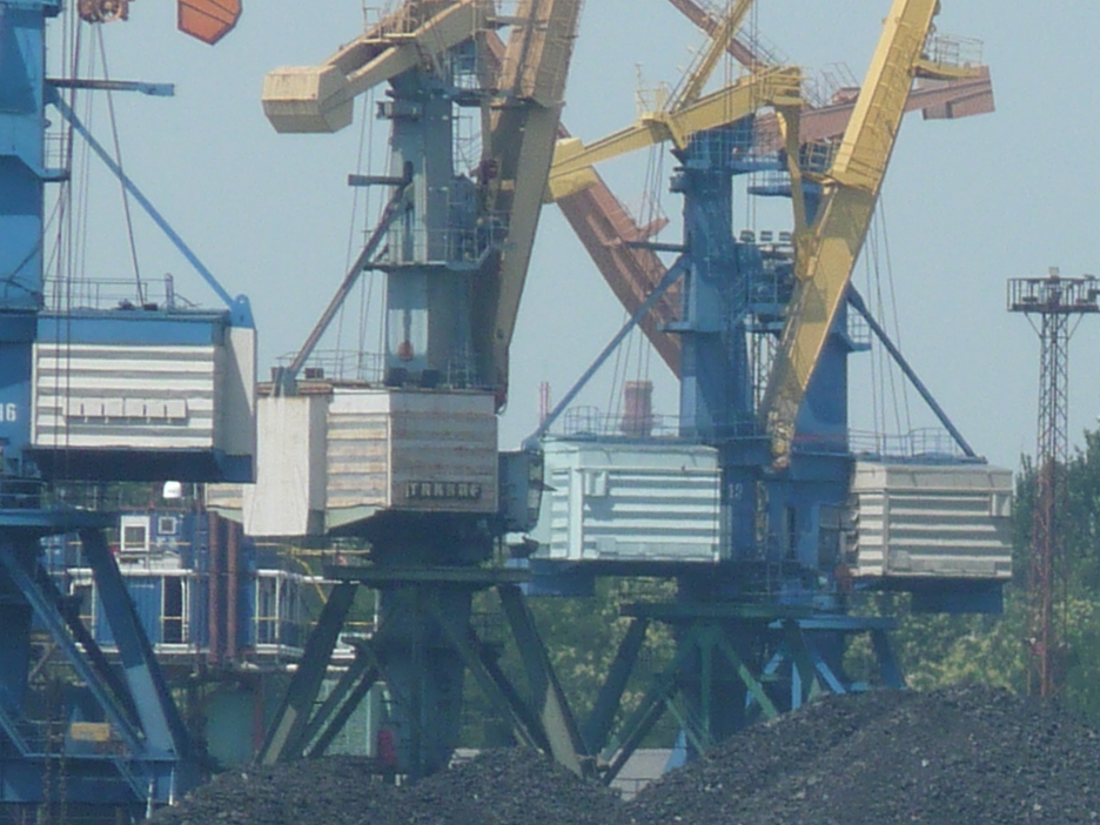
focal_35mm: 982
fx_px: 31205
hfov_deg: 2.0
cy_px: 510
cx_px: 879
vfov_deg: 1.5
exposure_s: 1/500
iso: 100
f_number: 4.9
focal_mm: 47
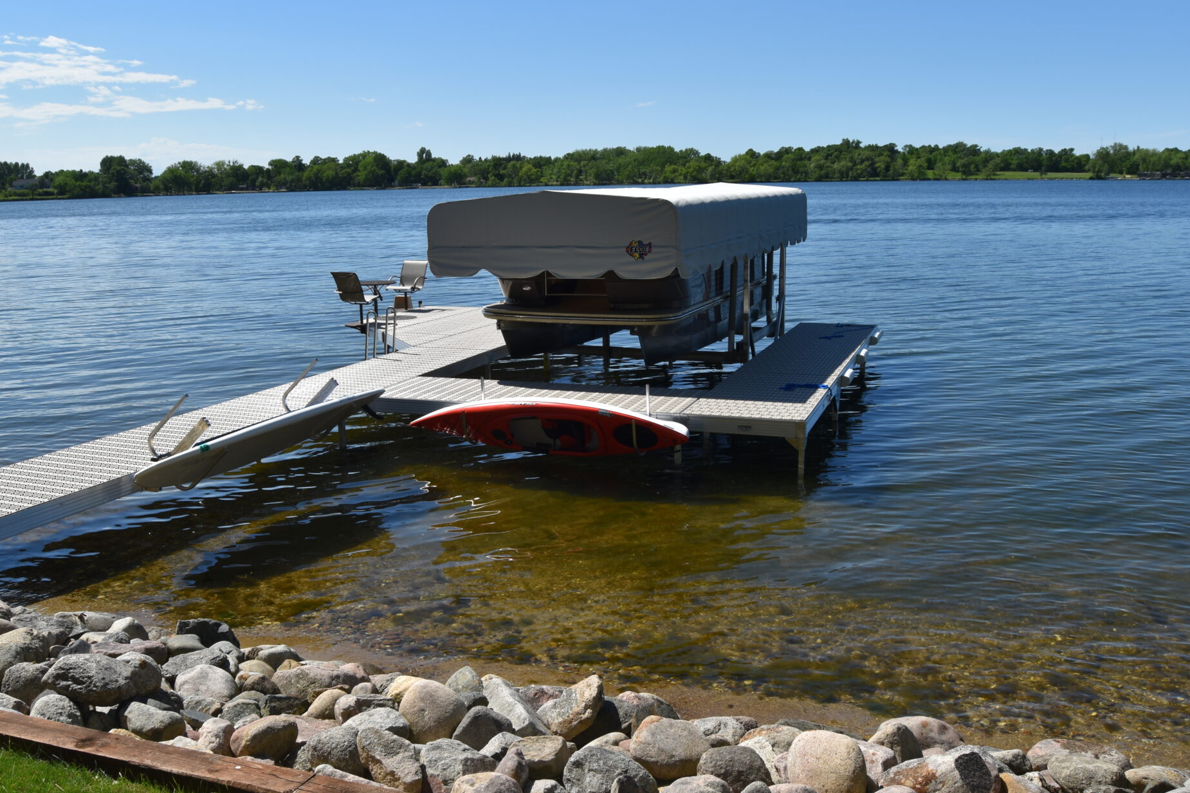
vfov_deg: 41.6
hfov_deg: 59.4
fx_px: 1043
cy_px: 384
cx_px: 567
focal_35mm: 32
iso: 100
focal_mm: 19
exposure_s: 1/200
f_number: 11
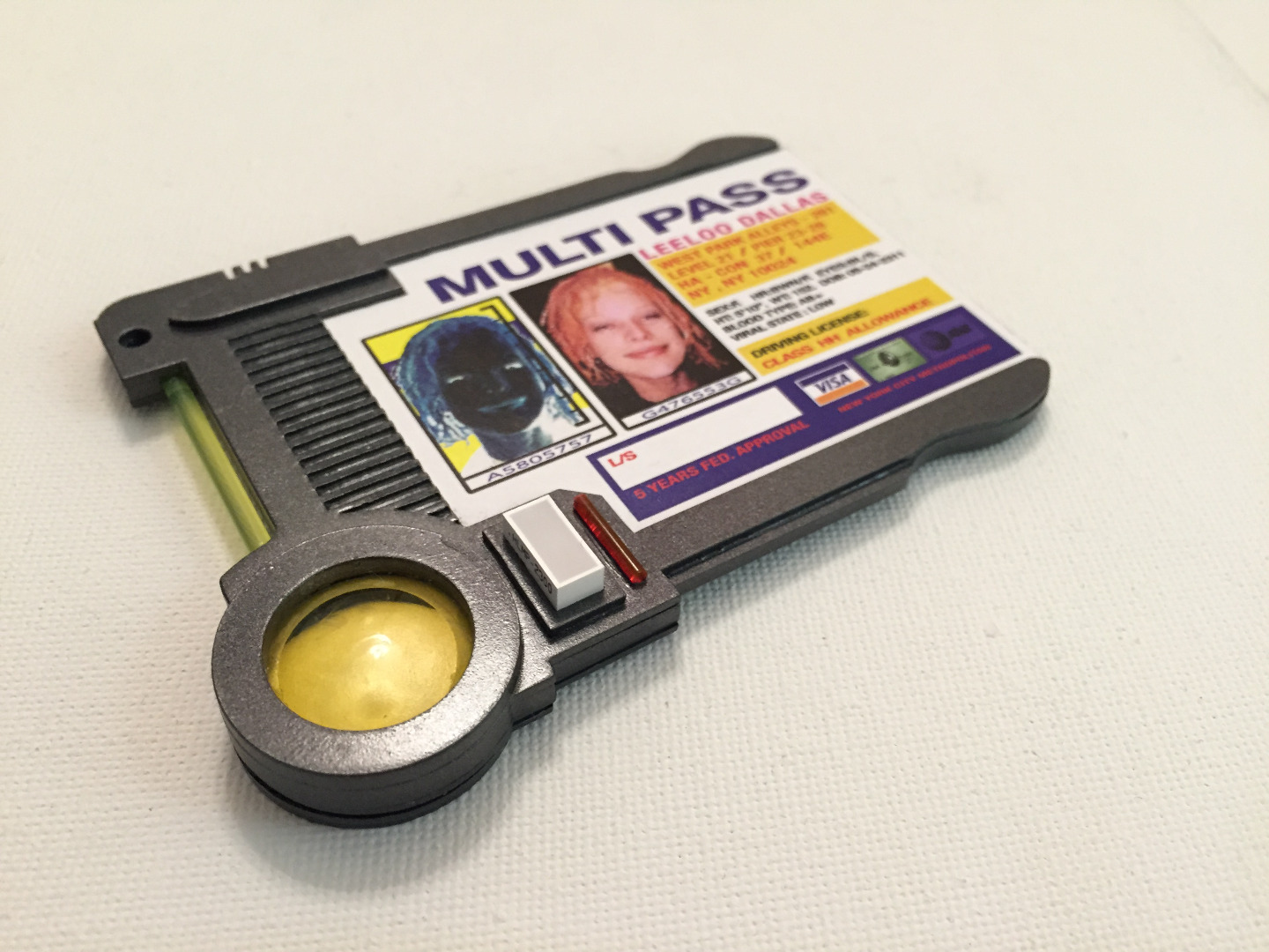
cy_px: 476
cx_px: 634
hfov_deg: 61.7
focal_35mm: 29
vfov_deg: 48.2
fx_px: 1063
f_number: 2.2
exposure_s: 1/20
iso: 250
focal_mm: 4.15
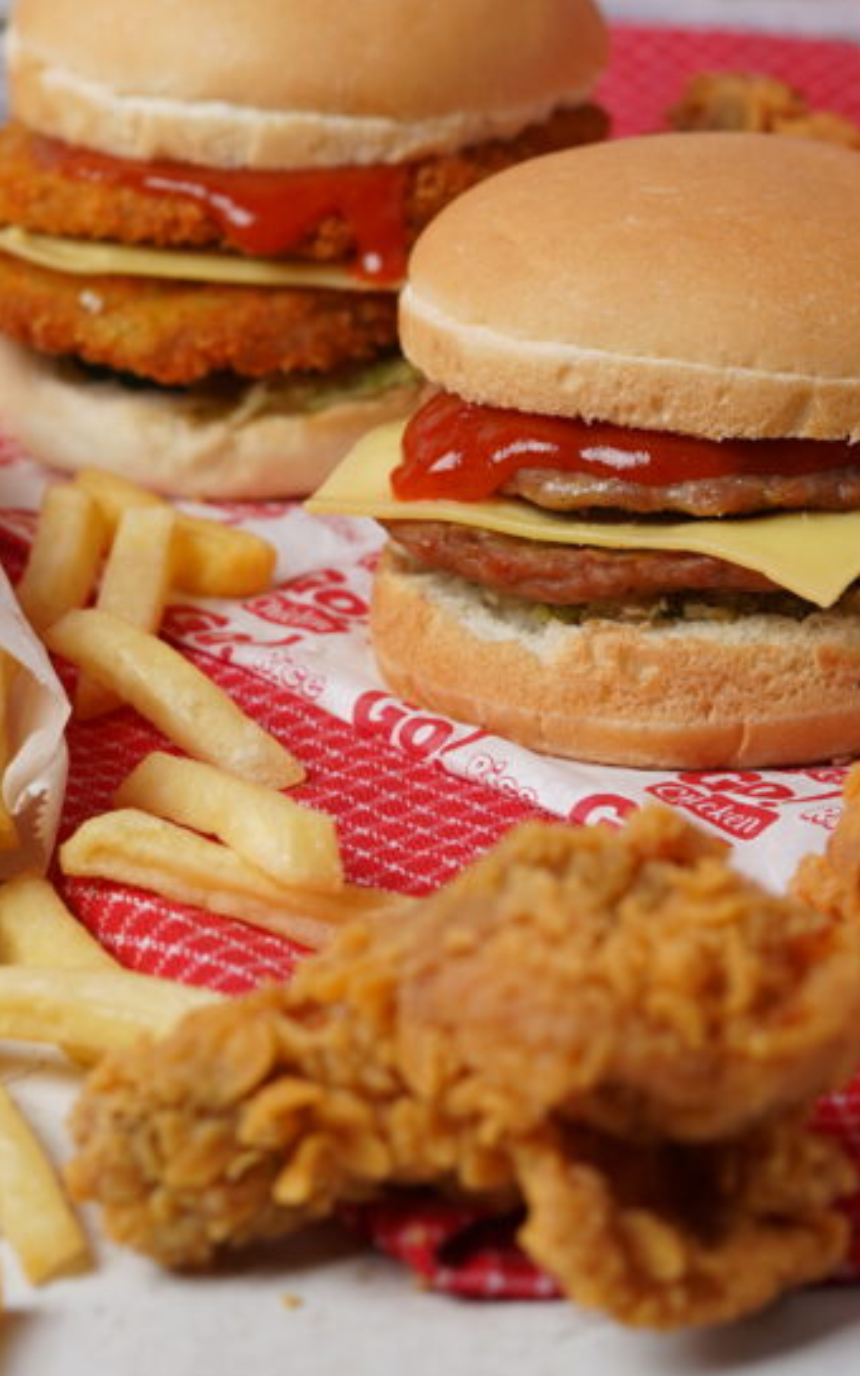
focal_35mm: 96
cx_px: 573
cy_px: 463
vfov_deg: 21.6
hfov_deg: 13.6
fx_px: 3600
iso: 125
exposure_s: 1/100
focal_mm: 50
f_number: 6.3
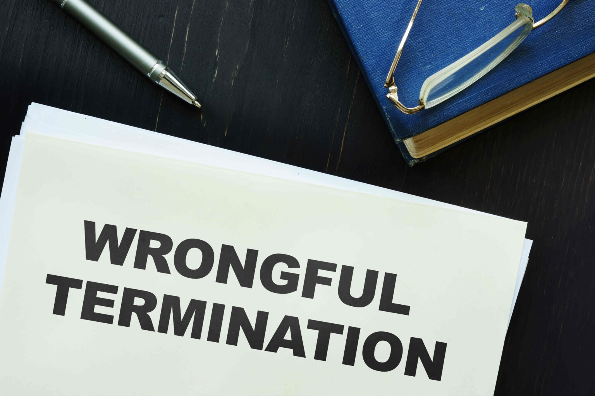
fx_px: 744
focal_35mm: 45
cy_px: 198
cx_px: 298
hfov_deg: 43.6
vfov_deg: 29.9
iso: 200
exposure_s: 1/4
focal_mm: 30
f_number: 20
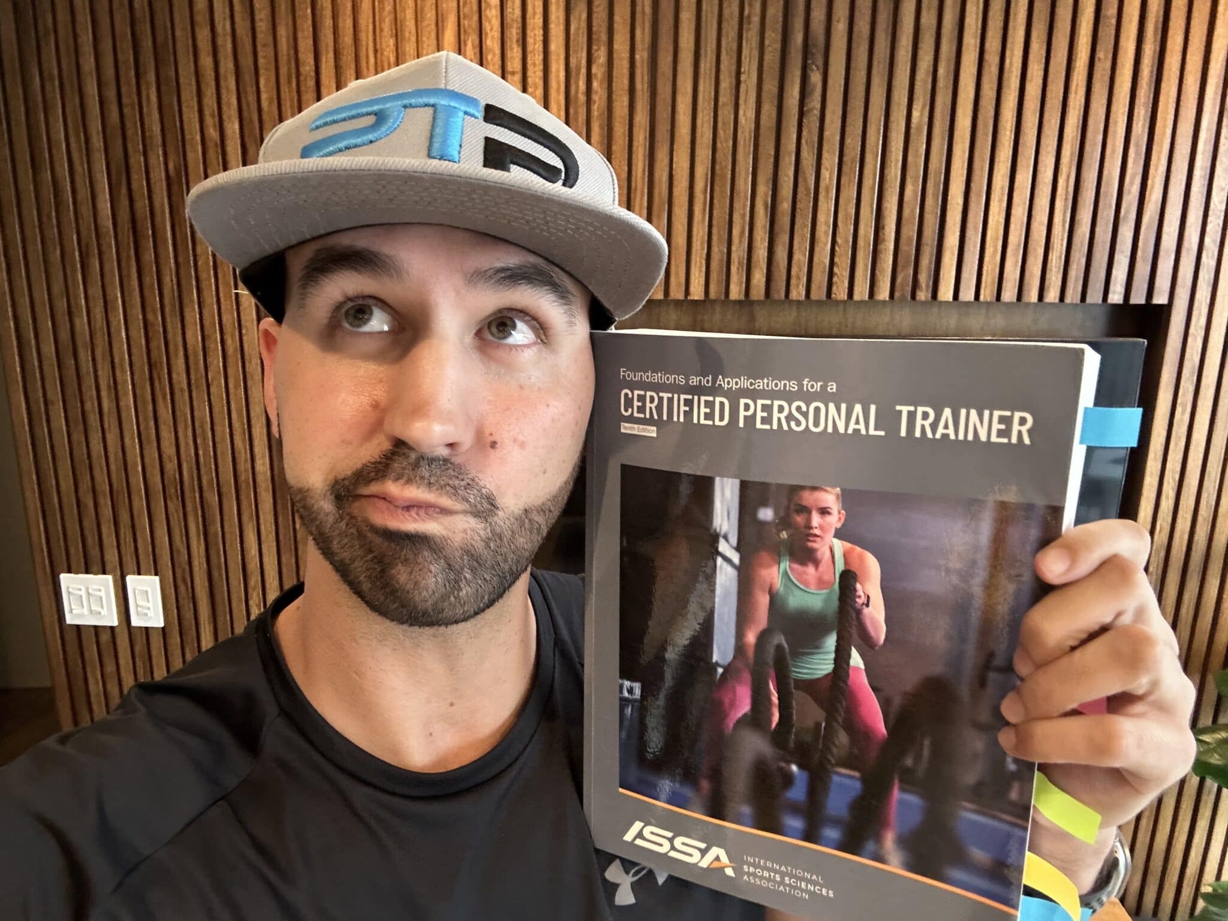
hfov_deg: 73.9
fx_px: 816
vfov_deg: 58.9
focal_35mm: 23
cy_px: 460
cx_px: 614
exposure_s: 1/30
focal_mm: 2.69
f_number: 1.9
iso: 320
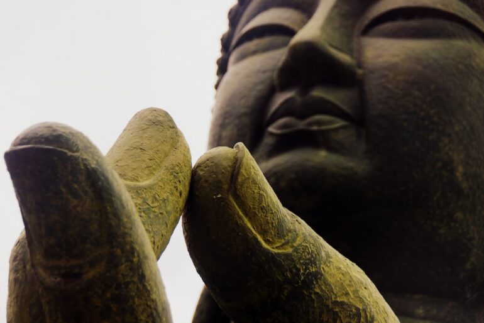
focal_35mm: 135
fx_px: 1816
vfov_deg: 10.2
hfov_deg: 15.2
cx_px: 242
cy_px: 162
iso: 100
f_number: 5.6
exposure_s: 1/200
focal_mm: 90
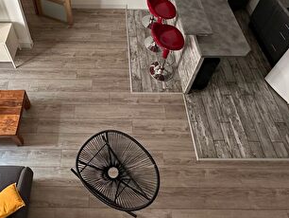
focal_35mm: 32
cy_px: 36
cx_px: 104
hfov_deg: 55.9
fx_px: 267
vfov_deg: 41.8
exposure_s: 1/72
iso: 320
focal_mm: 2.22
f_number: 2.2
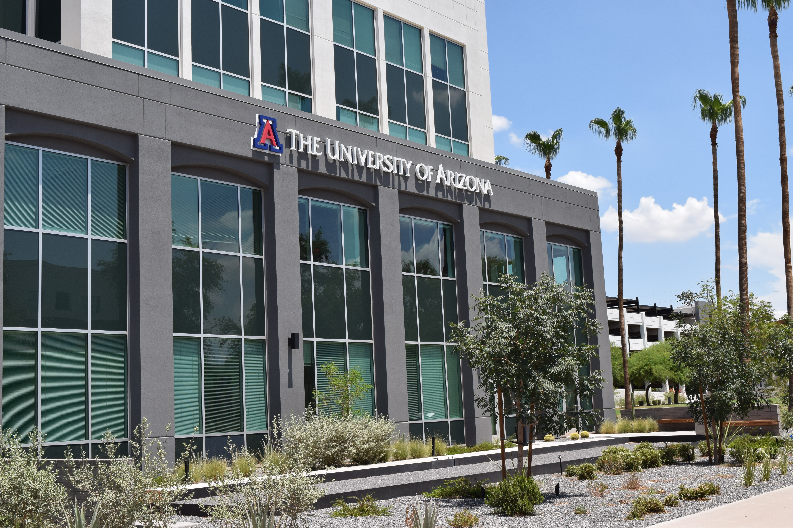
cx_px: 396
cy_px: 264
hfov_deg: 43.6
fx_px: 991
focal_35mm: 45
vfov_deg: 29.9
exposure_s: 1/400
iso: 200
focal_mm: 30
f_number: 10
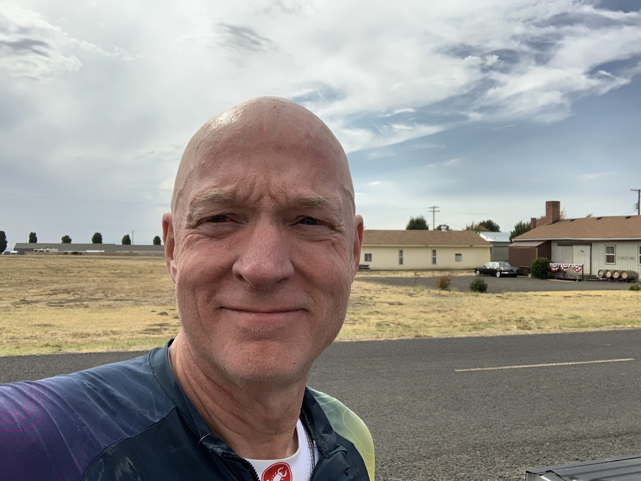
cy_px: 240
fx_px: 593
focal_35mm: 32
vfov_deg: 44.2
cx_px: 320
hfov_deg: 56.8
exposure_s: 1/770
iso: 16
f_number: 2.2
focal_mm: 2.87
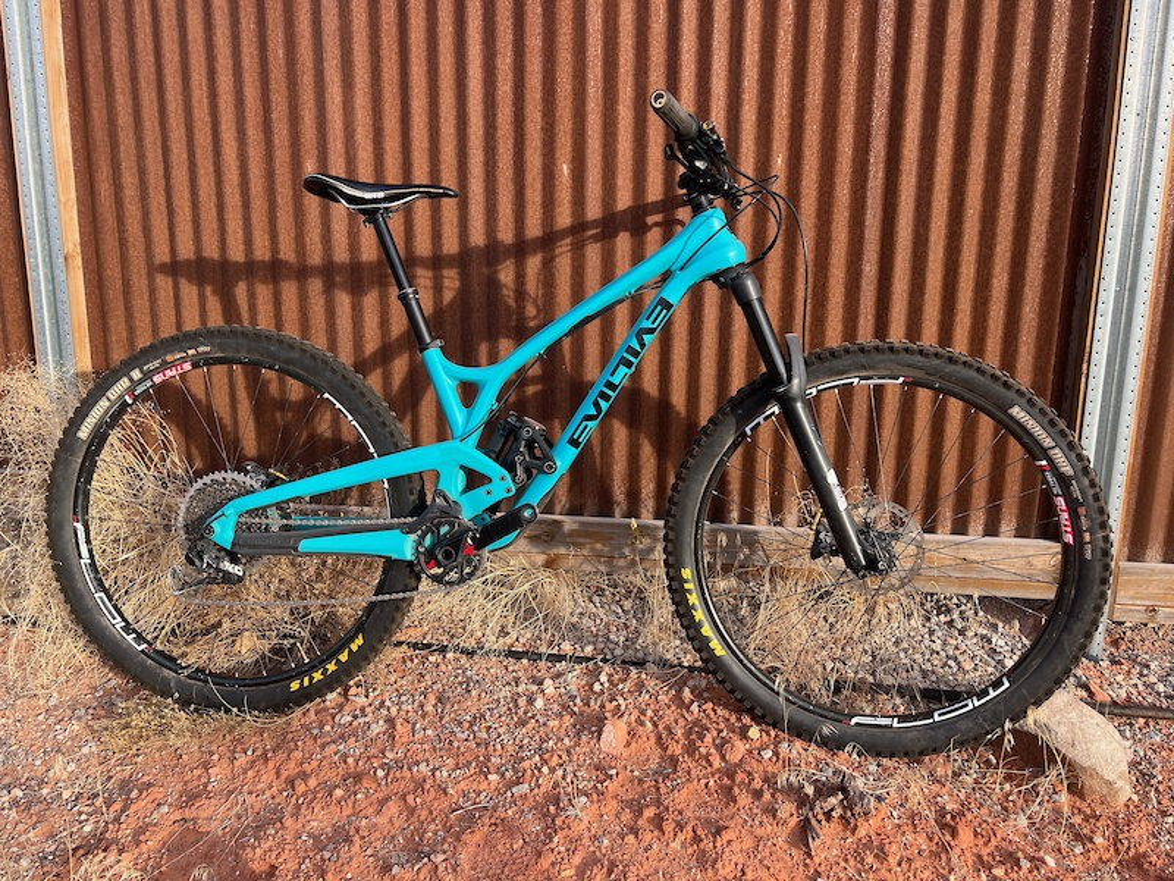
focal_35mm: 26
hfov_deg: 67.3
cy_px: 440
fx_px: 882
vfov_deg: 53.1
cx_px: 587
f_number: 1.5
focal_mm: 5.7
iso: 50
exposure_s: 1/674
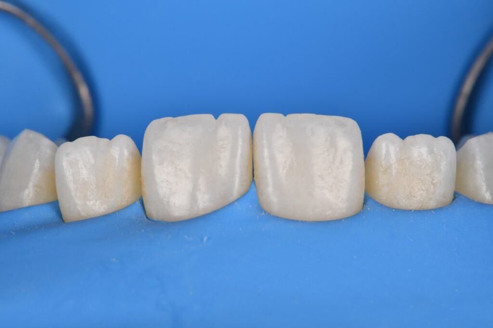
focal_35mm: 126
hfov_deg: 16.3
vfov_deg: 10.9
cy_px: 164
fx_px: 1725
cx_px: 246
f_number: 32
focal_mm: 105
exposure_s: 1/160
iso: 200
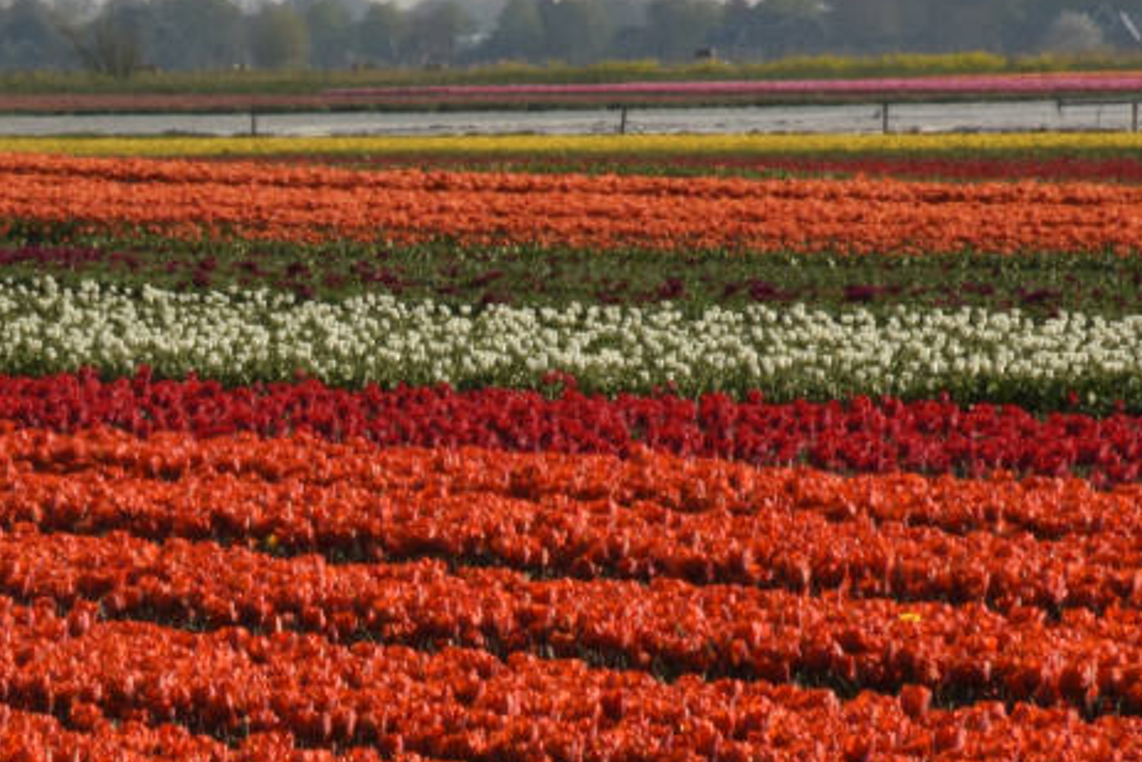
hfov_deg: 3.0
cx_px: -345
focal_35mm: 680
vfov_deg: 2.0
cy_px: 981
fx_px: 21577
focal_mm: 140
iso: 250
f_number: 22
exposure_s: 1/125
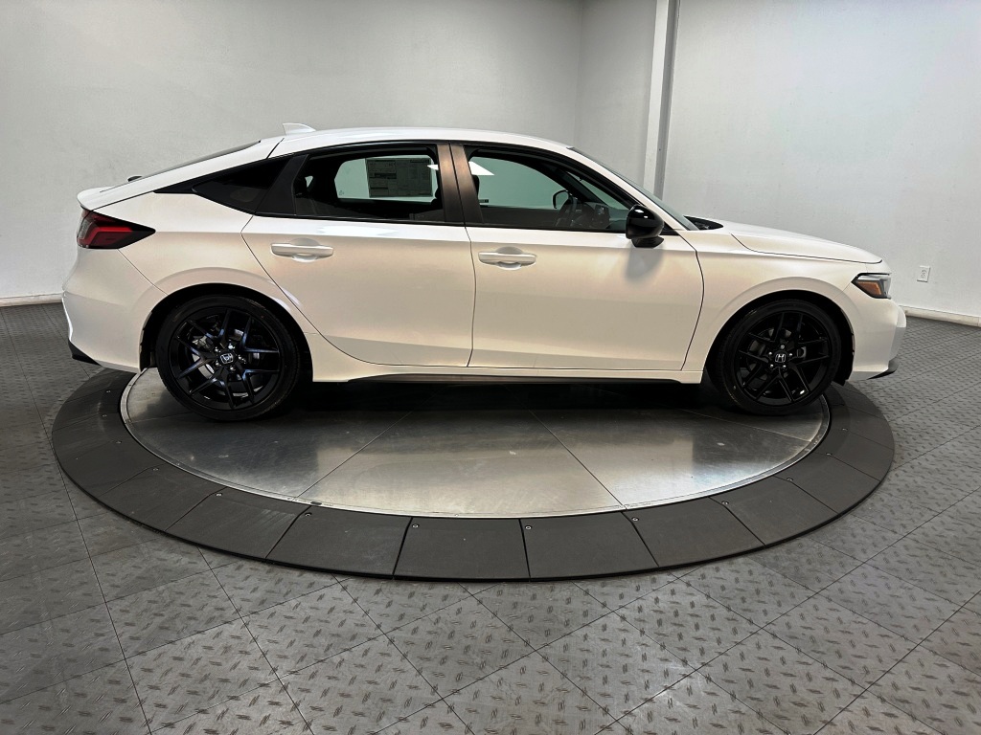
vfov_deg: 56.8
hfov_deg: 71.6
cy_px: 368
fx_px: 680
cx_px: 490
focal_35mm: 24
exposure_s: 1/60
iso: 200
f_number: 1.78
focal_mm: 6.86
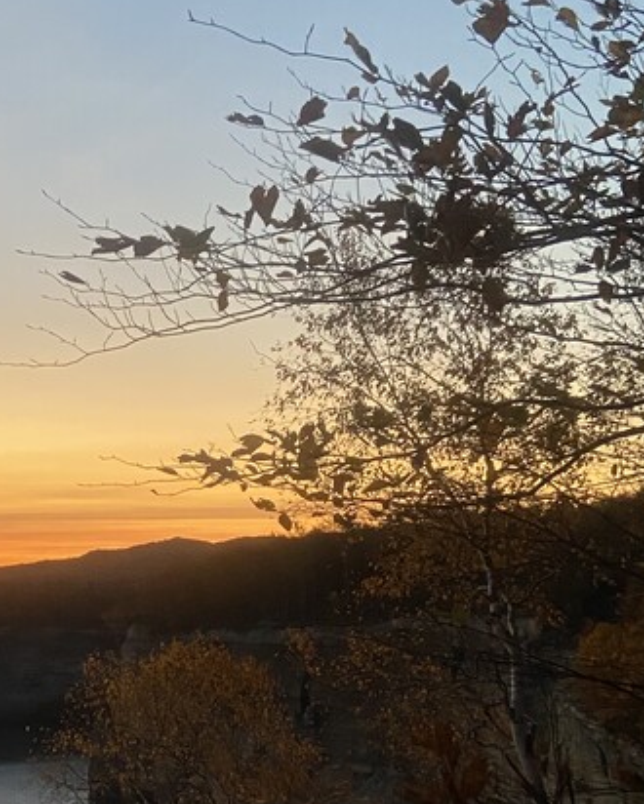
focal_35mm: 63
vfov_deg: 29.1
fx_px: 1500
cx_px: 39
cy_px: 679
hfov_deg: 23.5
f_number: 1.8
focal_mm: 4.25
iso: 320
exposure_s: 1/60
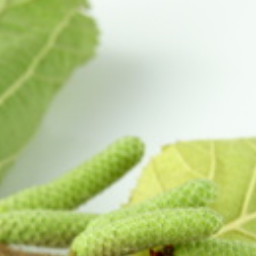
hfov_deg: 6.4
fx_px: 2284
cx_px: 106
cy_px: 288
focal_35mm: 273
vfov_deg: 6.4
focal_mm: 25.7
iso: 50
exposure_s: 1/20
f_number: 5.6
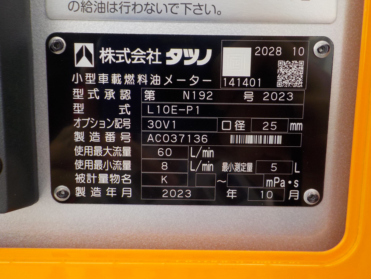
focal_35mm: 30
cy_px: 140
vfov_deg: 46.8
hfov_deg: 60.0
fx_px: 322
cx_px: 186
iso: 125
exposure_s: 1/125
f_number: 3.3
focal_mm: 4.1
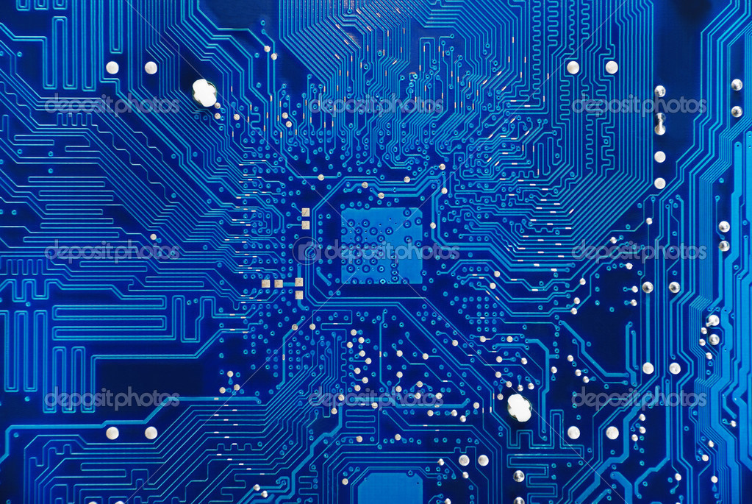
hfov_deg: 10.1
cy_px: 252
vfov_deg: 6.8
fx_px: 4235
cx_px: 376
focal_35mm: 202
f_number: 11
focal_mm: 135
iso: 100
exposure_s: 1/200
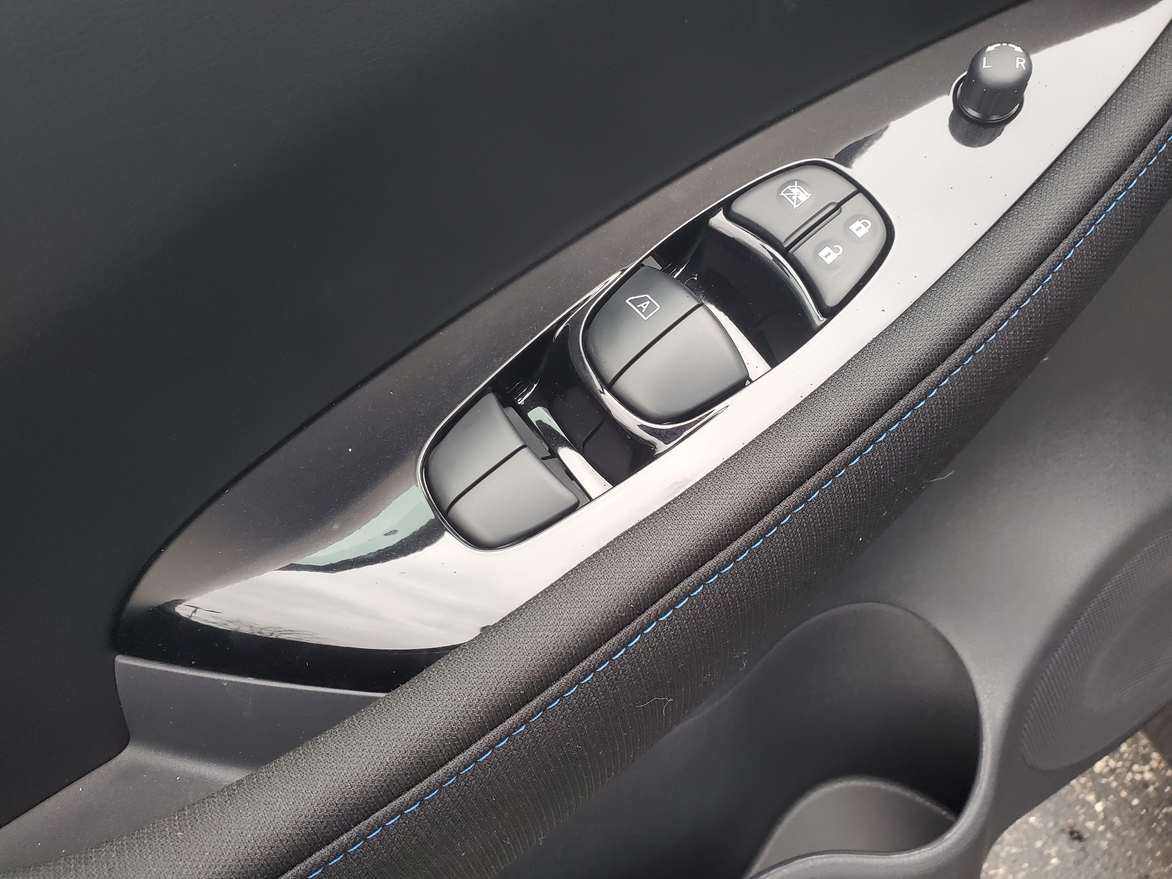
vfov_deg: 53.1
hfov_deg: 67.3
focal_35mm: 26
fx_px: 880
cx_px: 586
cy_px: 440
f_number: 2.4
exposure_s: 1/100
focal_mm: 4.3
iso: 250
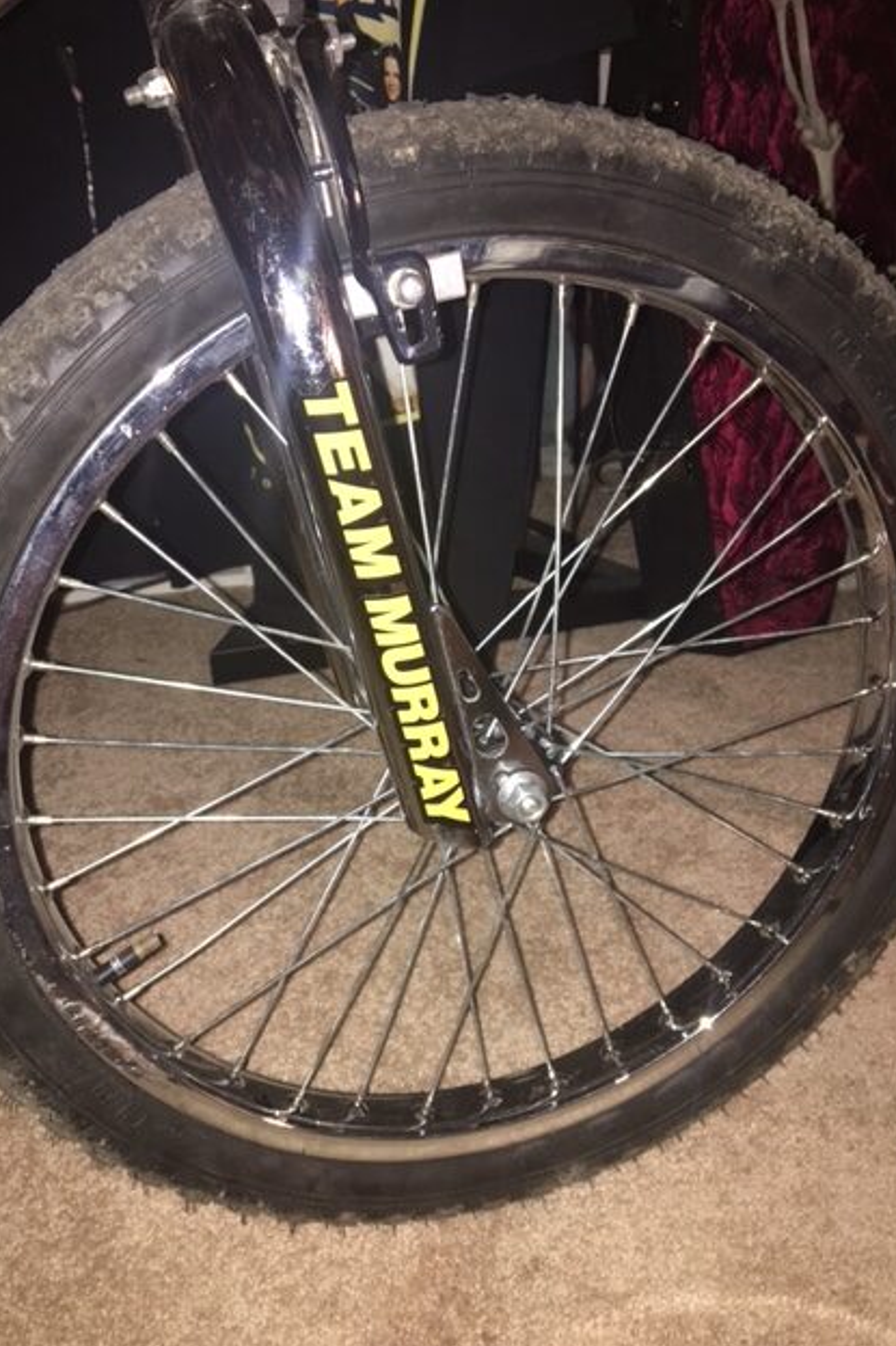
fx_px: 1158
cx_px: 406
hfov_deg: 42.3
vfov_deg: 60.3
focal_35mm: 31
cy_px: 689
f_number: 2.2
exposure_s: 1/16
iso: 80
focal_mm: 4.15
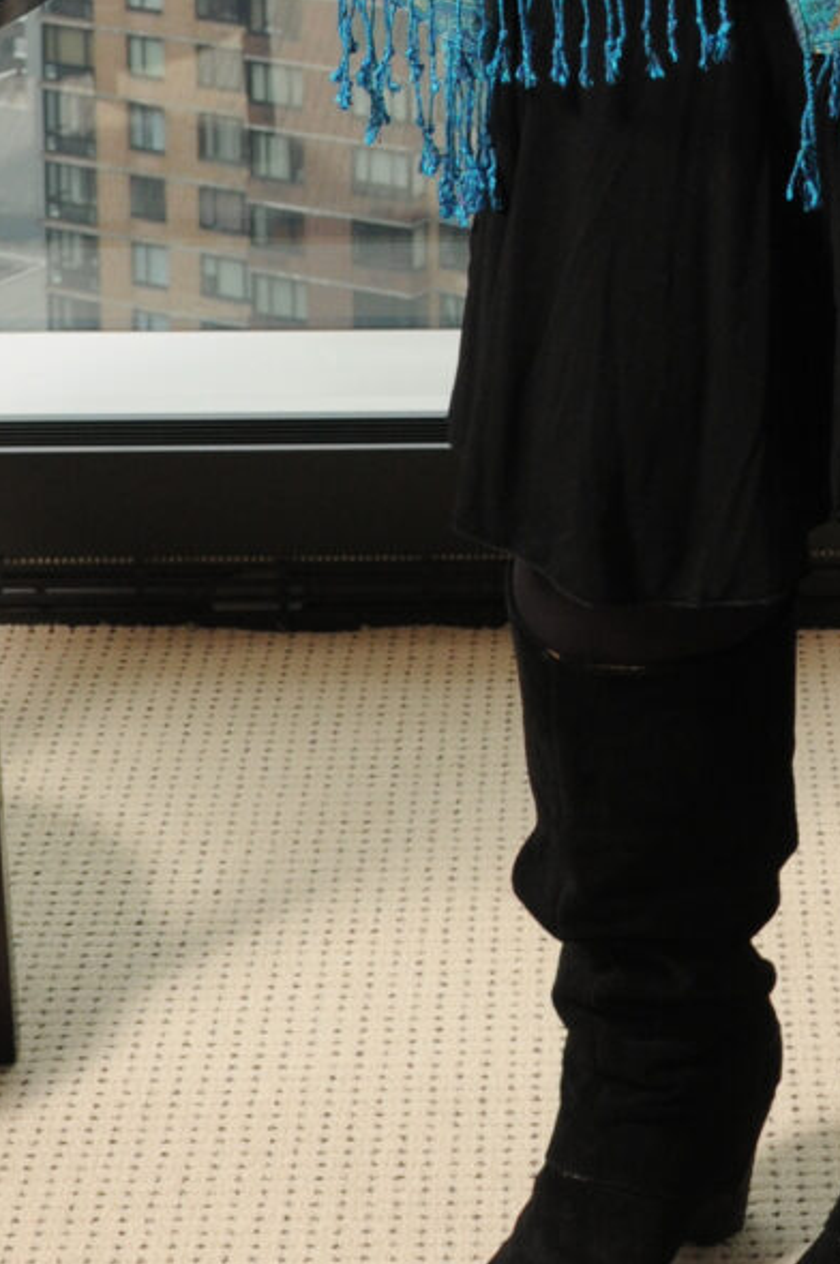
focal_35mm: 125
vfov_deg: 15.3
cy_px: -587
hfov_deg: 10.9
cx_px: 628
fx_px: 4385
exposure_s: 1/60
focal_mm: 24
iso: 400
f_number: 7.1
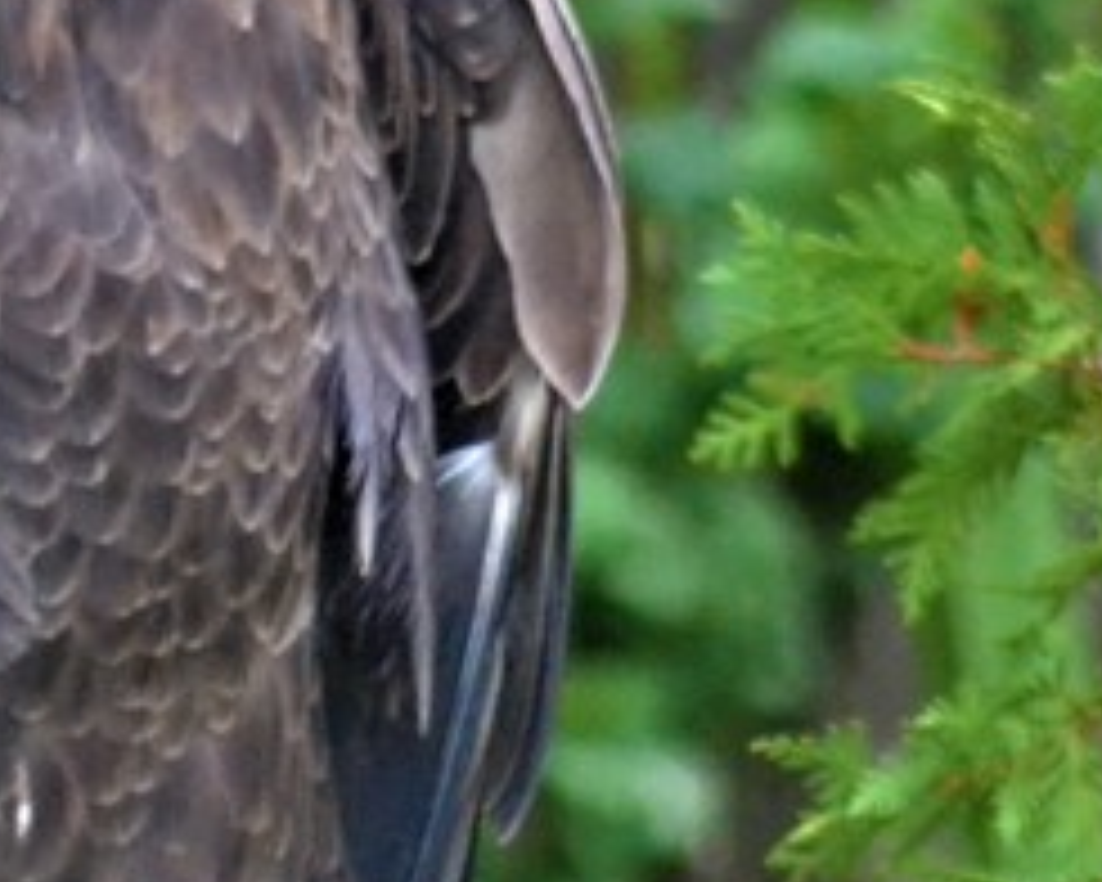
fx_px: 45465
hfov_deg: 1.4
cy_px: 351
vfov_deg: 1.1
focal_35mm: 1394
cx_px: -54
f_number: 5.6
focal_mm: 270
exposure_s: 1/200
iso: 3200
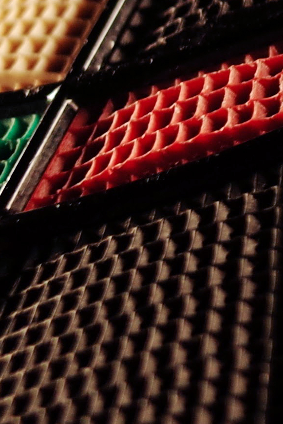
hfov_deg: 7.0
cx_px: 1073
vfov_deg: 12.1
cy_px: -295
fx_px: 1864
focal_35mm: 158
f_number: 2.8
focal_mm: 18.3
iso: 320
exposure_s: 1/50
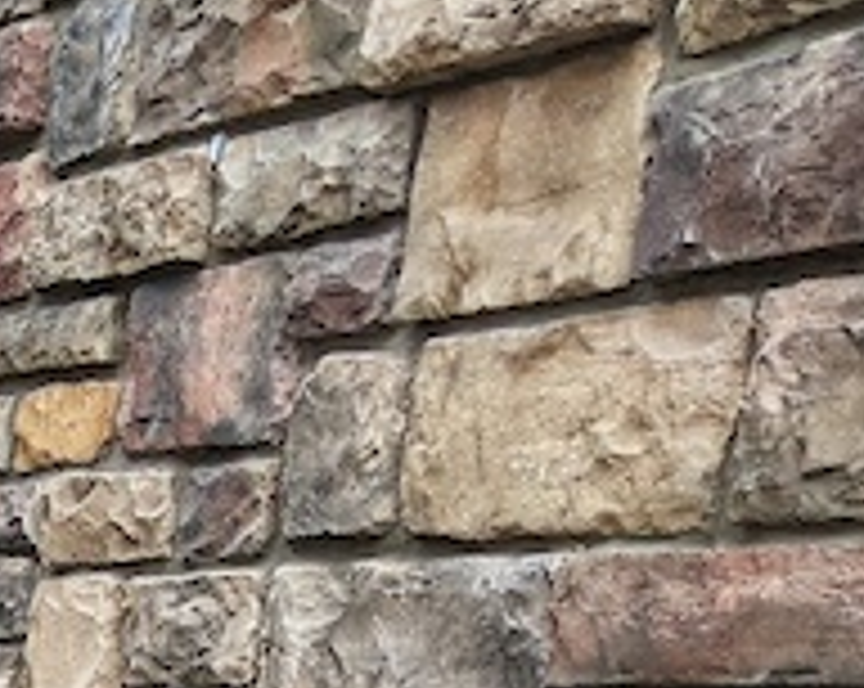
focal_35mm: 110
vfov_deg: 12.8
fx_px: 2809
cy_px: 1223
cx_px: -842
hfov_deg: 14.6
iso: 48
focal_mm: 4.44
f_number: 1.8
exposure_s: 1/903
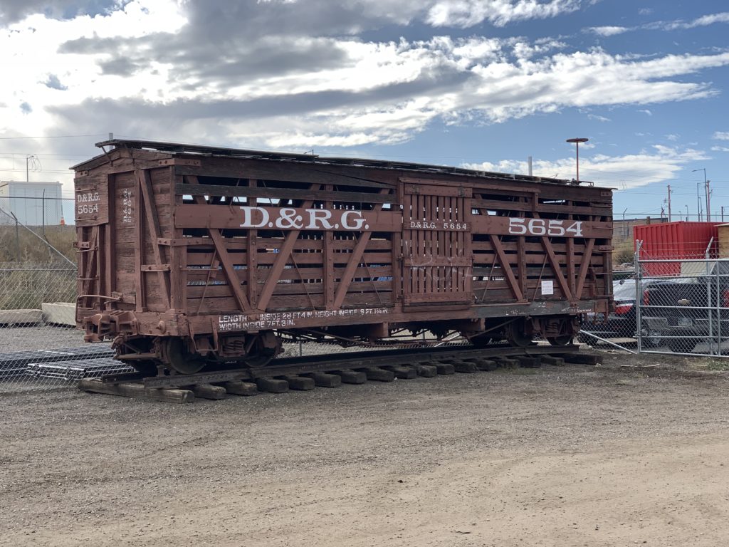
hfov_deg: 36.8
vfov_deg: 28.0
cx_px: 364
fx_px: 1095
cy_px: 274
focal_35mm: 52
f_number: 2.4
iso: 16
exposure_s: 1/905
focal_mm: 6
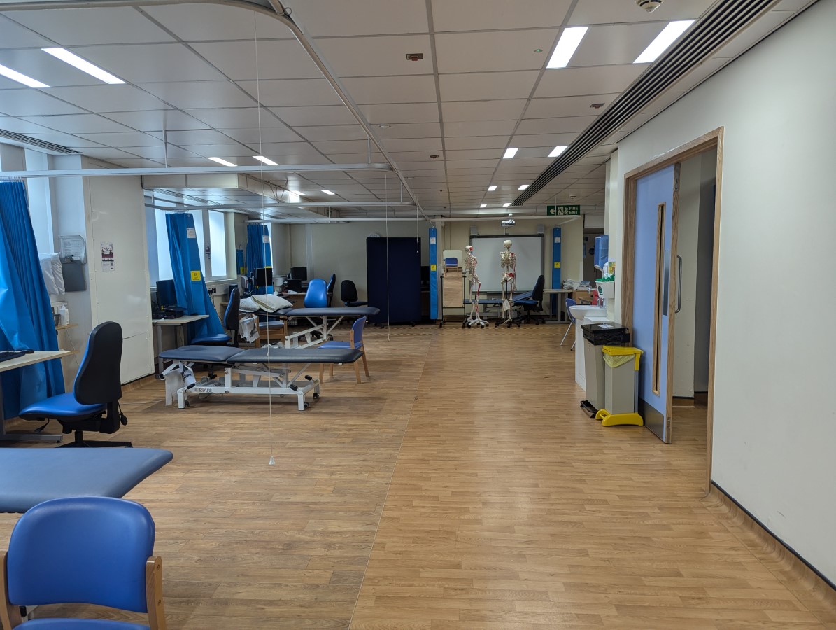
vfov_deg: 56.9
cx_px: 418
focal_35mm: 24
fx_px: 580
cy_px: 315
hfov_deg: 71.5
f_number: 1.85
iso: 44
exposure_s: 1/49.2
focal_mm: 6.81
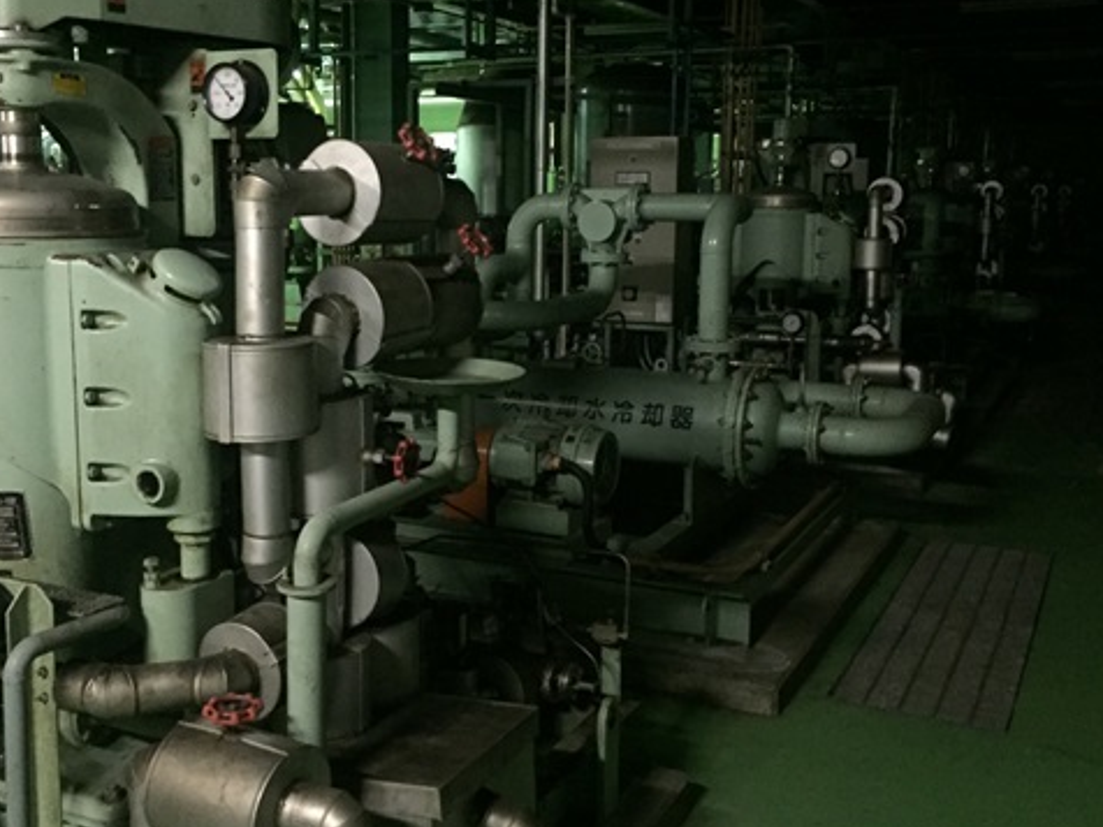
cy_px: 396
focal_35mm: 39
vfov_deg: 36.8
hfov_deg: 47.8
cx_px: 494
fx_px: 1243
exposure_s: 1/17
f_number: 2.2
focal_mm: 4.15
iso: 640
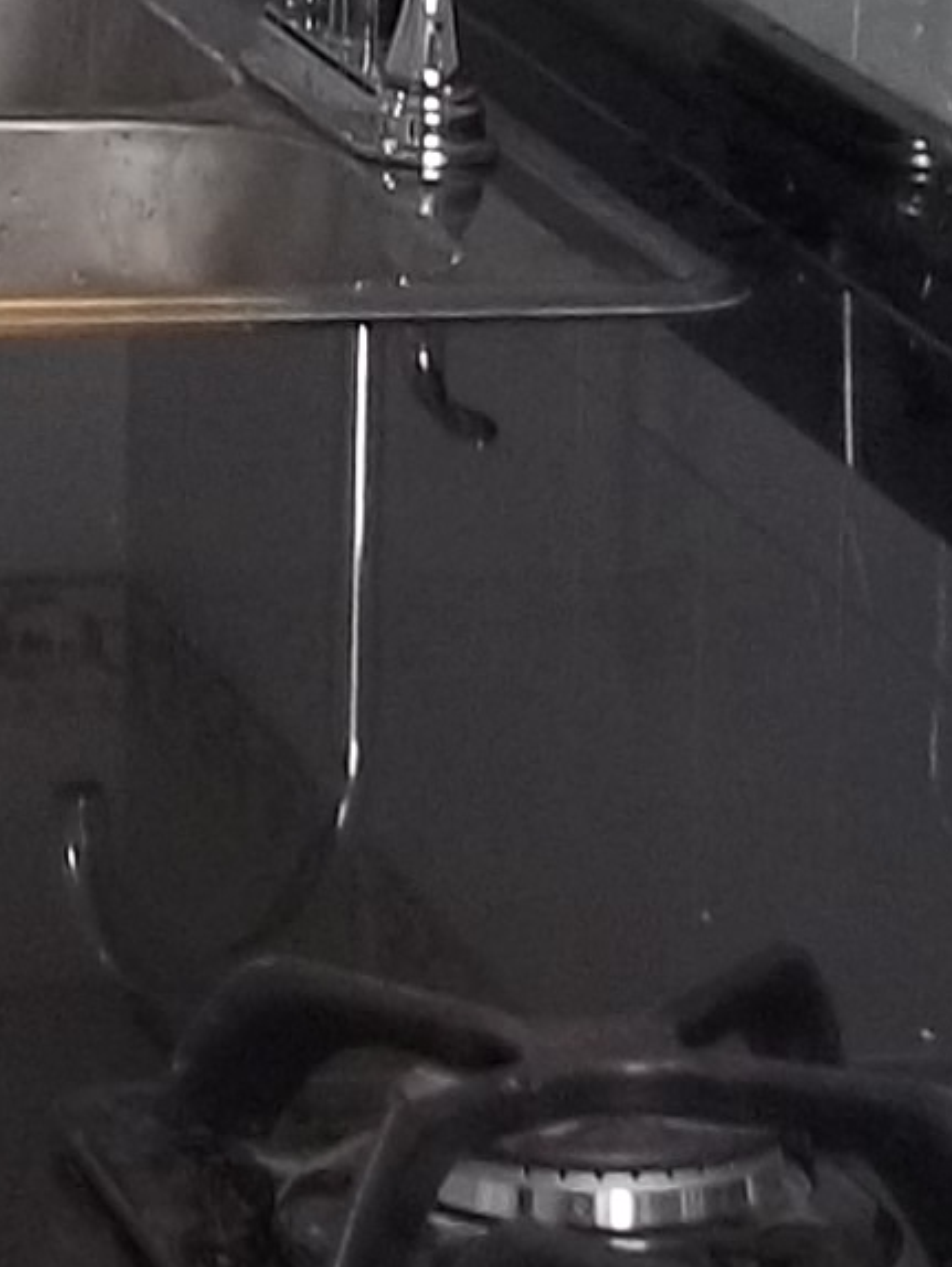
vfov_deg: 8.1
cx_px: -574
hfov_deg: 6.1
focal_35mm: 239
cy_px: -543
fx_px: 8757
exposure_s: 1/40
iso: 64
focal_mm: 5.7
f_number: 2.9
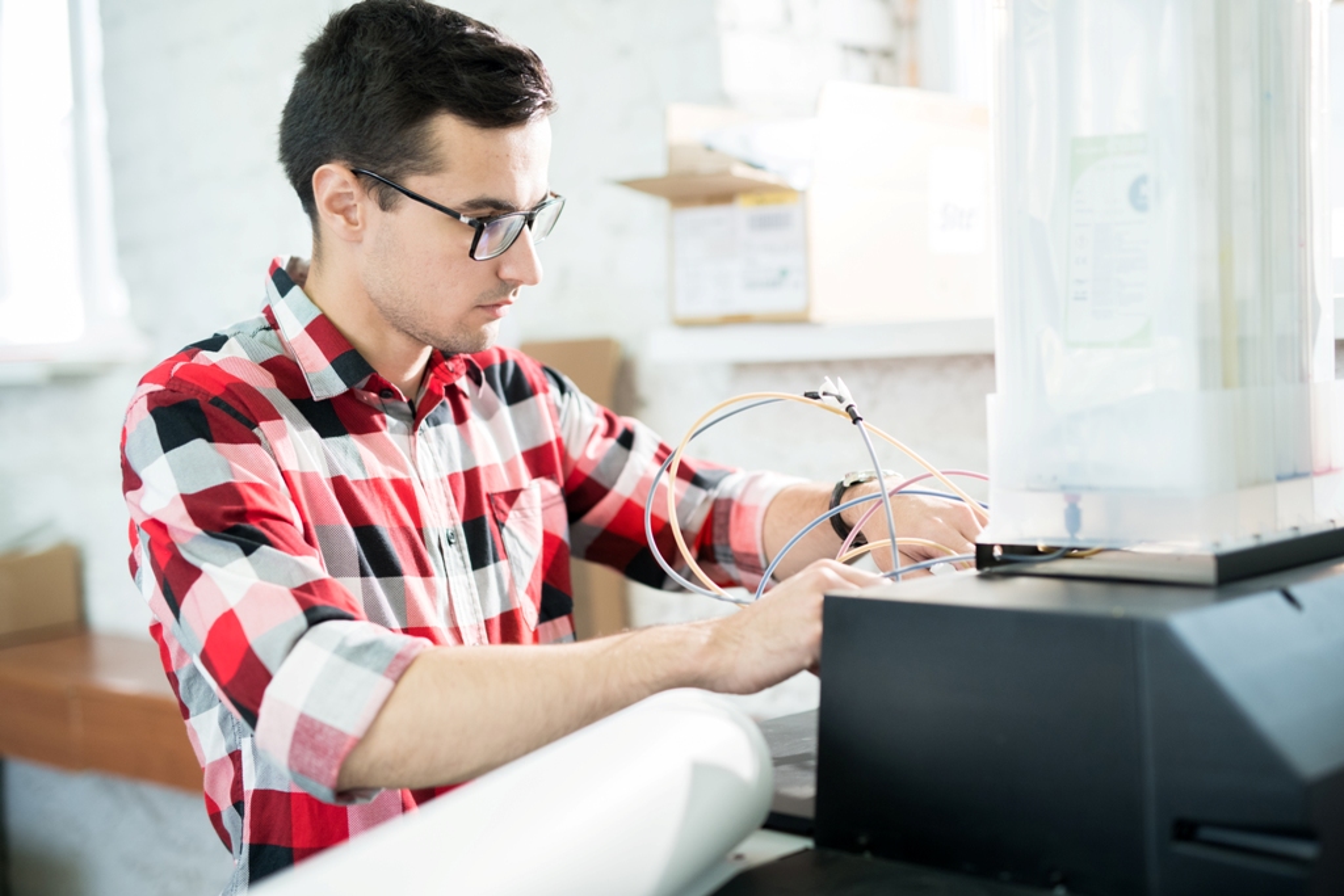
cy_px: 448
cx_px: 672
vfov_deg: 27.0
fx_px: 1867
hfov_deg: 39.6
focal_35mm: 50
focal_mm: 50
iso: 640
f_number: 2
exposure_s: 1/160
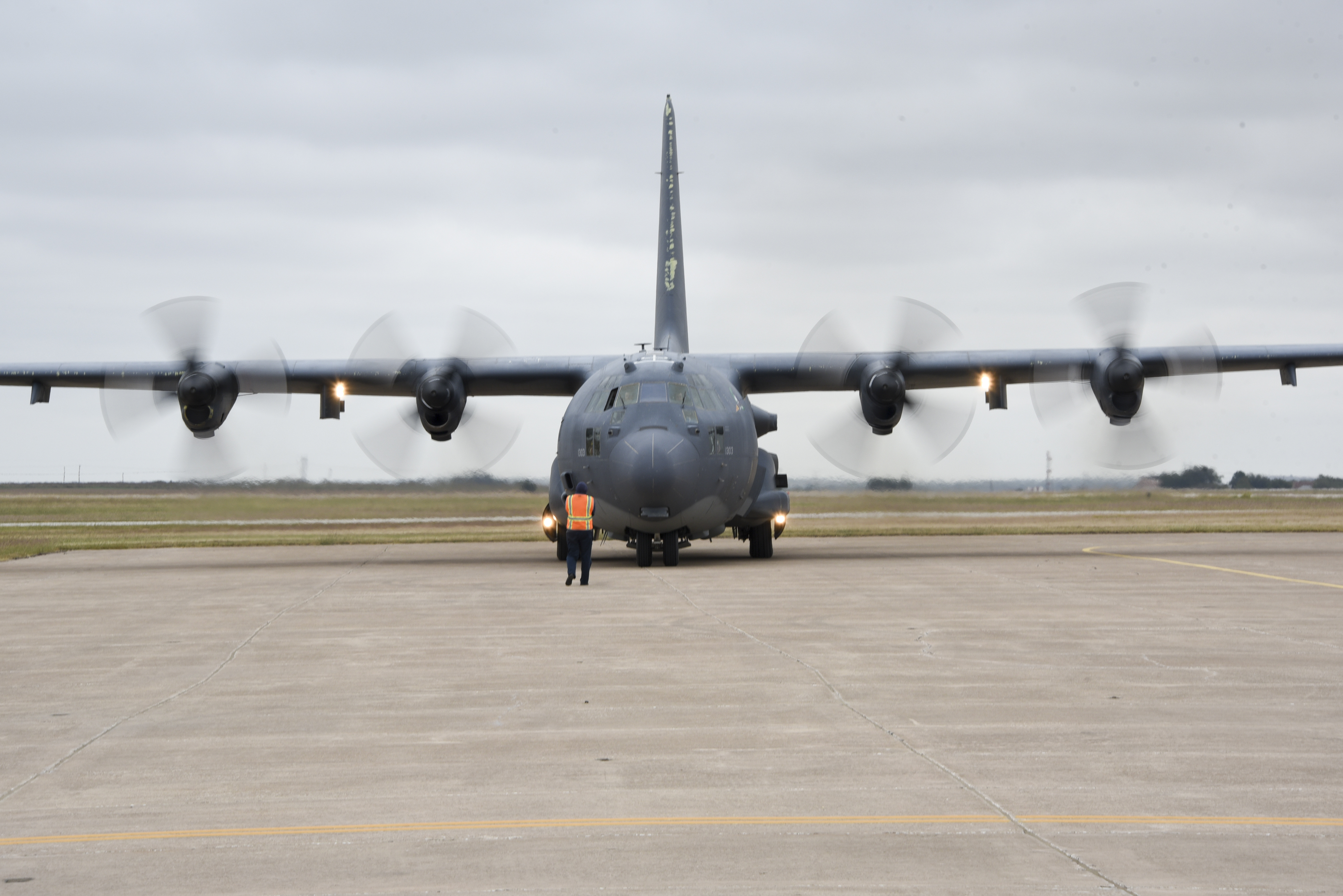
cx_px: 672
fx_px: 5038
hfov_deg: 15.2
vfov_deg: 10.2
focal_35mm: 135
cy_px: 448
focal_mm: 135
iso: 250
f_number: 16
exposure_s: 1/100
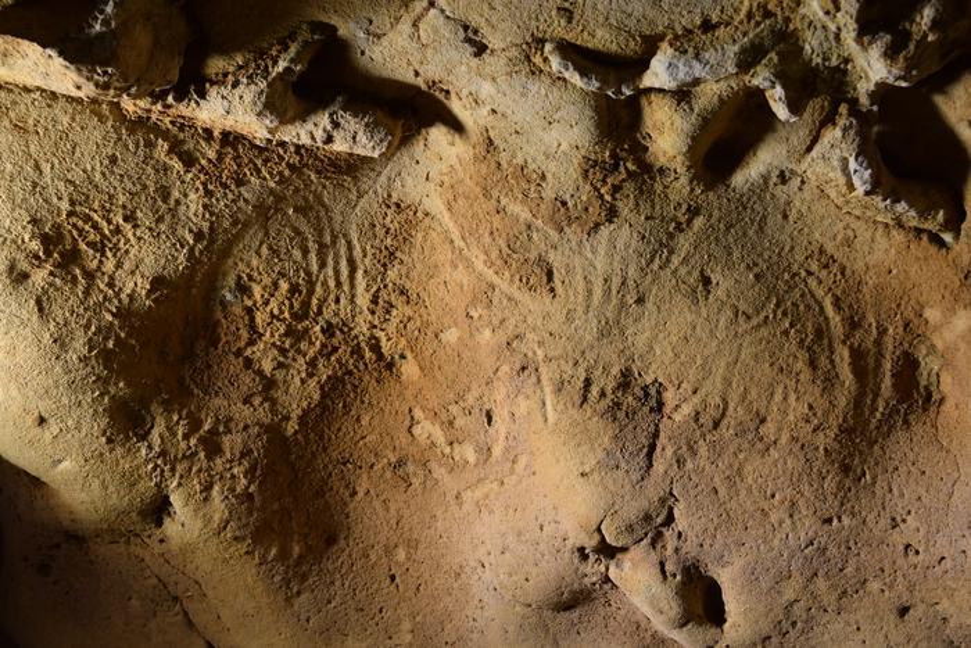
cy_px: 324
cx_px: 486
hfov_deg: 46.4
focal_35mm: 42
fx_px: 1133
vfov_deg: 31.9
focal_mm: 28
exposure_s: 1/125
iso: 400
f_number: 5.6
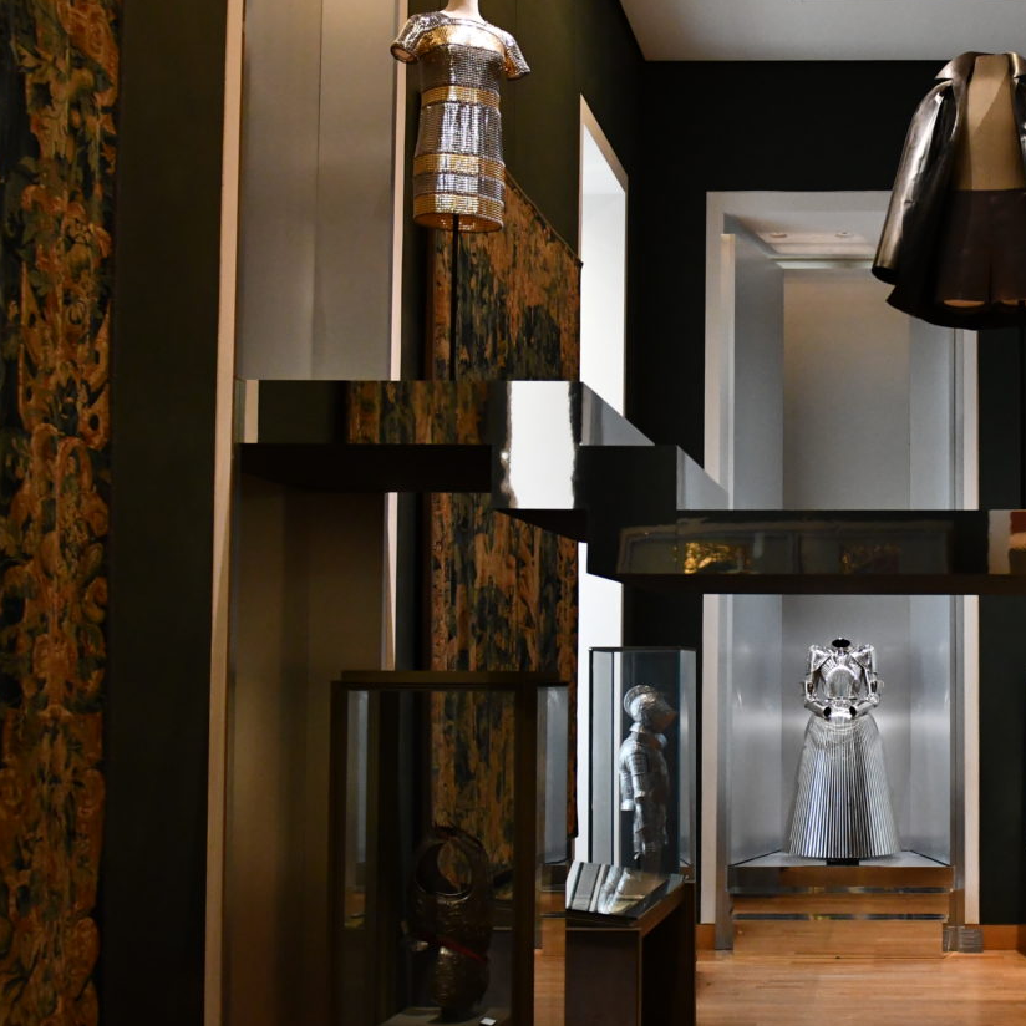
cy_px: 553
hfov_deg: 29.0
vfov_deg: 30.0
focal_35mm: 57
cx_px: 904
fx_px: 1911
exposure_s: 1/125
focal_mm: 24
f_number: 2.8
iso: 3200
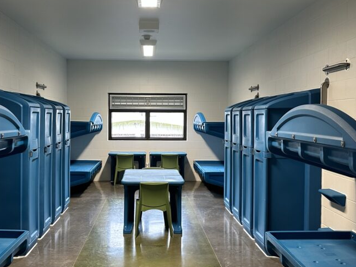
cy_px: 124
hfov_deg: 48.9
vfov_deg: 37.7
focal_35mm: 38
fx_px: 391
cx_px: 156
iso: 160
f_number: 1.78
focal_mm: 6.86
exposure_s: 1/60
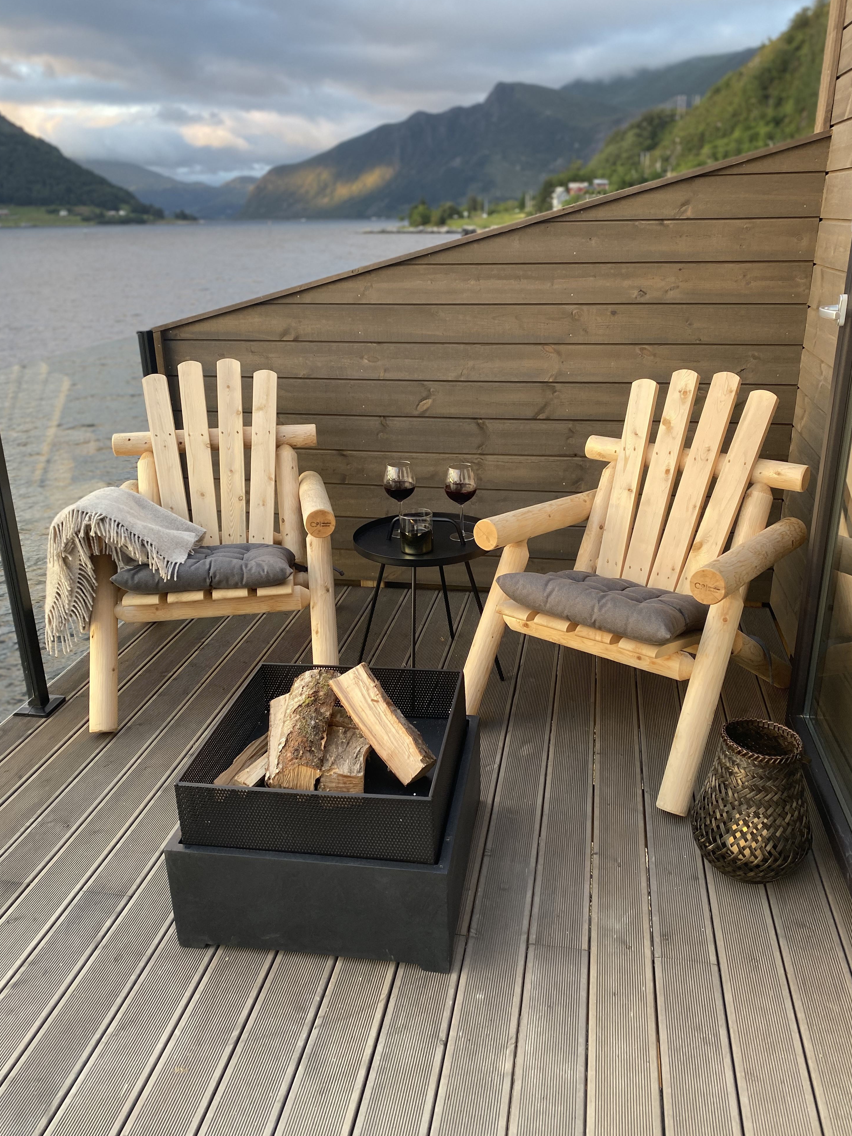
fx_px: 886
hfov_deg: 51.3
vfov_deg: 65.3
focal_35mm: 27
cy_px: 563
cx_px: 439
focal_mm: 4.25
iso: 100
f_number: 1.8
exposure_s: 1/121
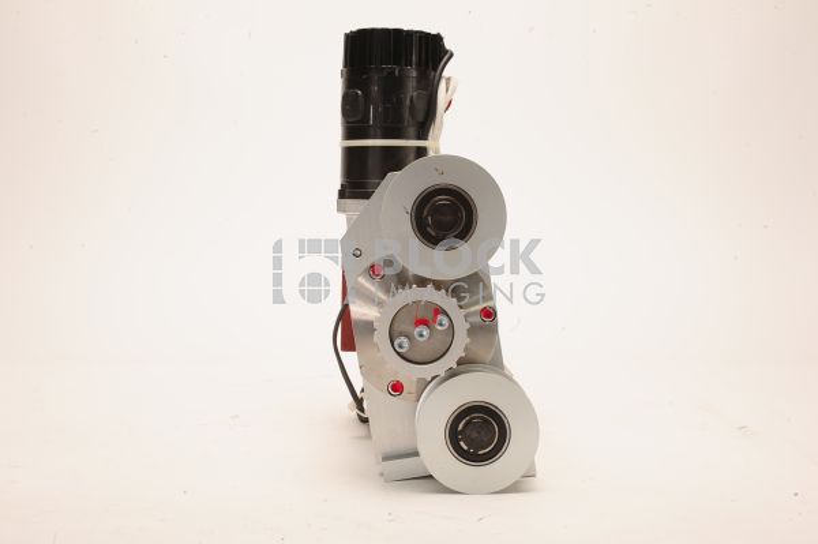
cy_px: 272
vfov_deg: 26.9
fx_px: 1135
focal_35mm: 50
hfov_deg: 39.6
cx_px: 409
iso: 320
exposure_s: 1/160
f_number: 18
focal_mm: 50
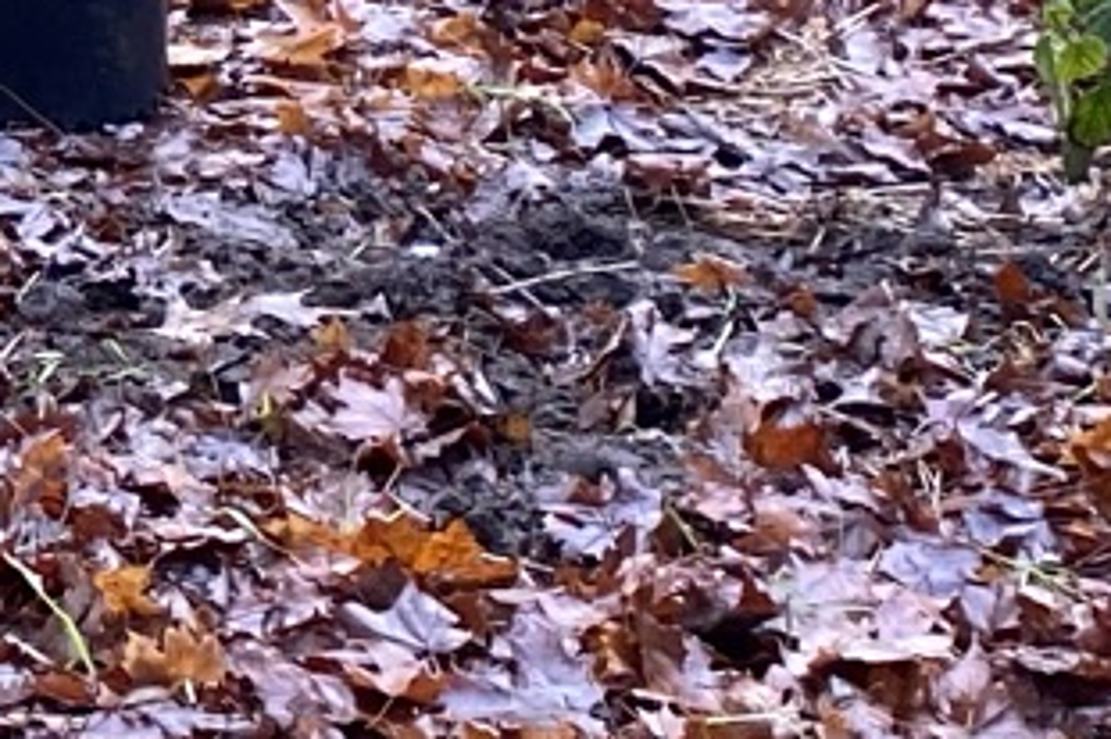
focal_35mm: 178
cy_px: -710
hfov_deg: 10.3
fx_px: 5490
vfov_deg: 7.4
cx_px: -1415
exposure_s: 1/121
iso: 100
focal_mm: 4.25
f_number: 1.8
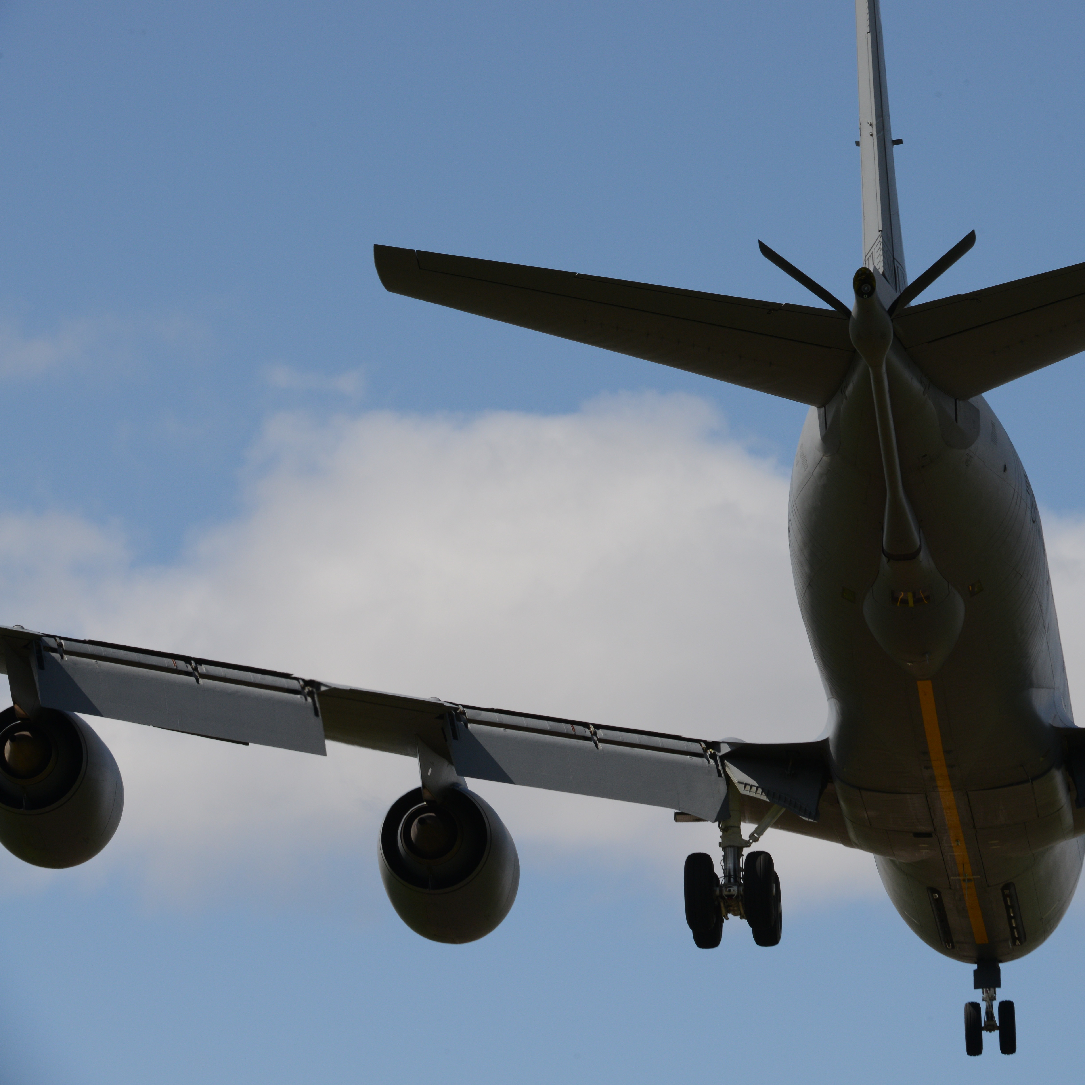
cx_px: 800
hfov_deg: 6.9
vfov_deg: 6.9
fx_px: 9043
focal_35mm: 255
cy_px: 543
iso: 400
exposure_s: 1/500
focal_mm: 200
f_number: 16
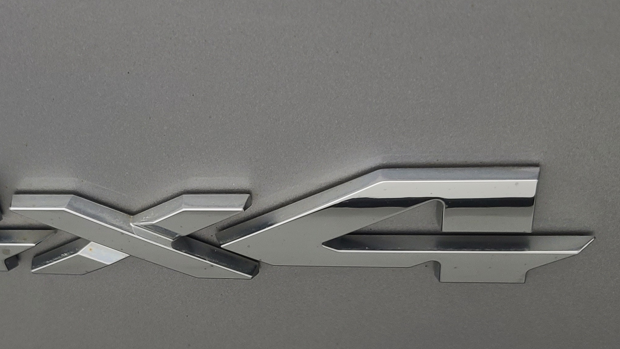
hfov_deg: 37.8
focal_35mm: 54
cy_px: 258
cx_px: 175
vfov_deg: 22.0
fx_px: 888
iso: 320
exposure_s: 1/40
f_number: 1.8
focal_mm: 7
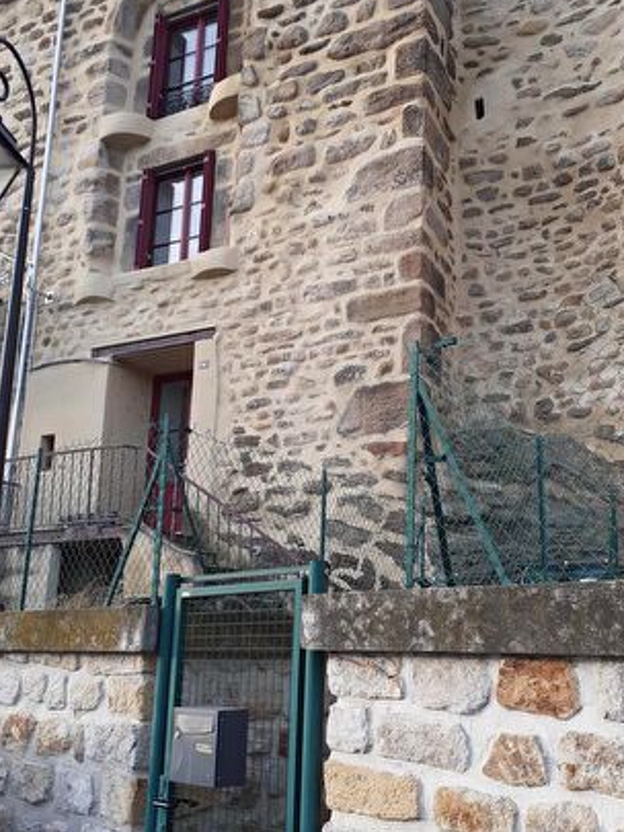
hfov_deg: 40.5
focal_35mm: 35
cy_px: 443
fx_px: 841
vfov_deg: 52.6
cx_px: 380
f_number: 1.9
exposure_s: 1/197
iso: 40
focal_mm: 3.6
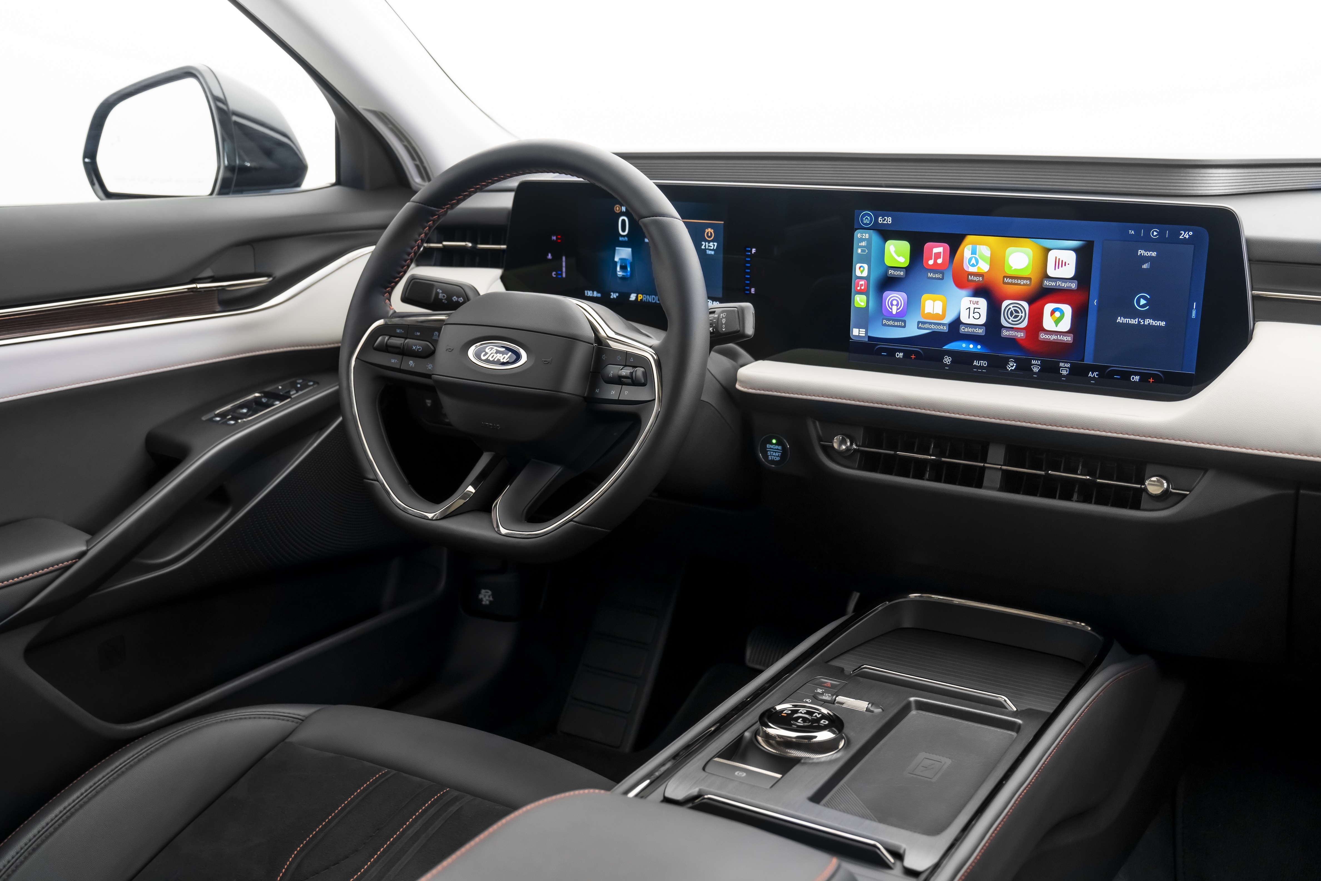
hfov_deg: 54.4
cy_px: 440
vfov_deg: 37.9
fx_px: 1284
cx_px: 660
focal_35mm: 35
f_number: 5.6
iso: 640
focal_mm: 35
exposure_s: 1/60
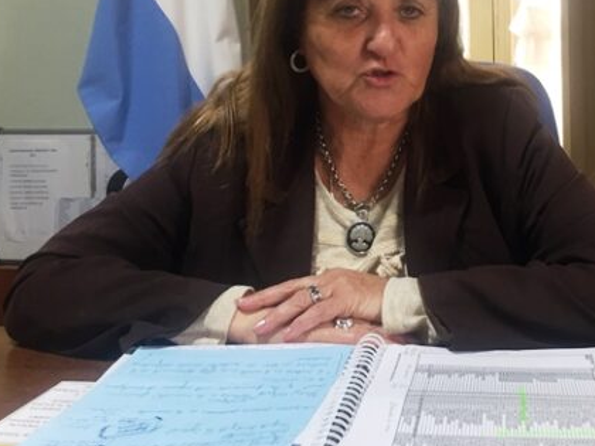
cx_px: 435
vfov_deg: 26.9
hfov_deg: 35.5
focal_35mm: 53
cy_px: 78
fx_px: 911
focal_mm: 4.15
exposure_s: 1/33
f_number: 2.2
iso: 100
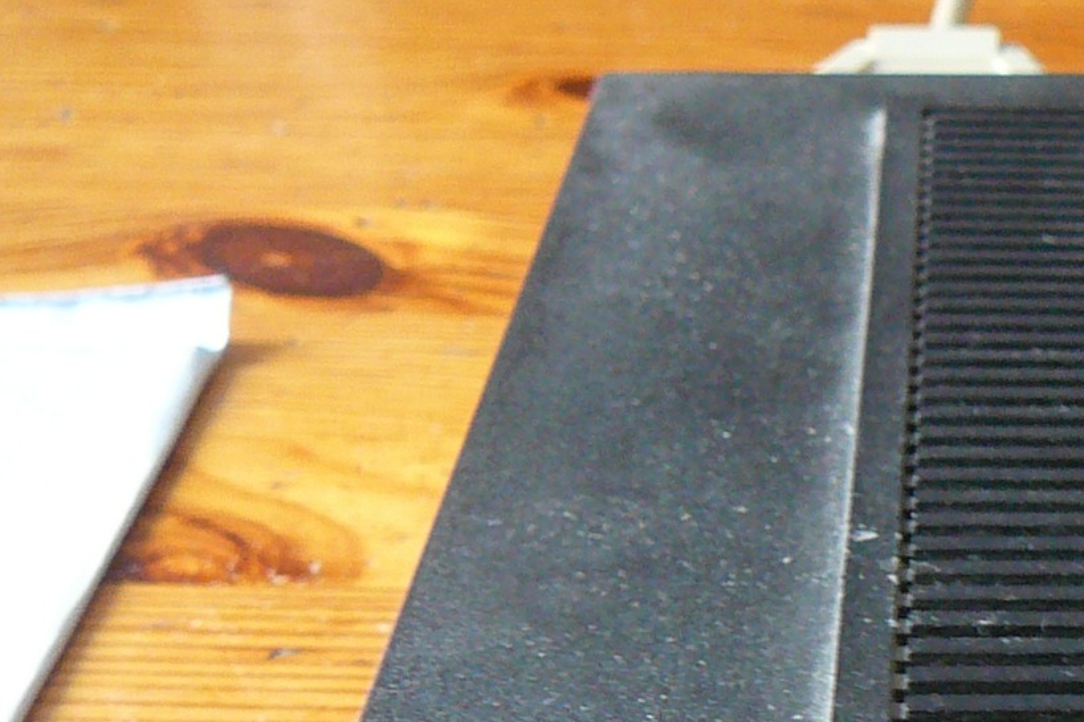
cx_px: 1262
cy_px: 880
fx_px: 2679
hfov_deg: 21.4
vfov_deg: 14.8
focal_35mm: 89
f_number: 2.8
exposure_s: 1/8
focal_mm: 5.2
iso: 200
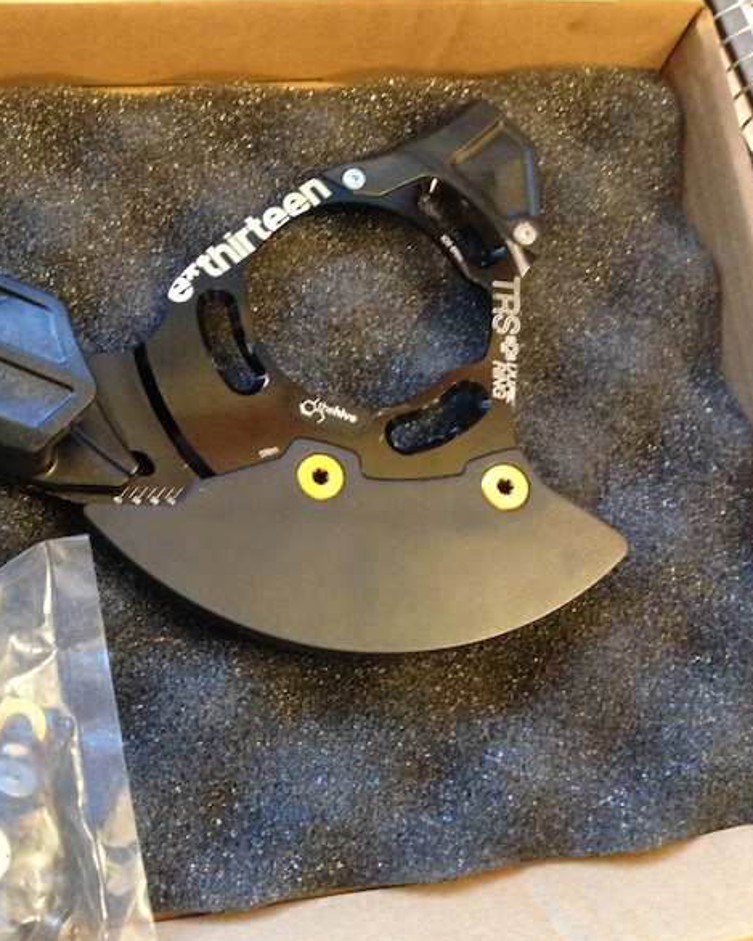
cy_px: 466
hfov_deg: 33.2
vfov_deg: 42.0
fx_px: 1225
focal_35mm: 44
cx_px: 148
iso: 400
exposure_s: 1/15
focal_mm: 4.12
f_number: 2.4
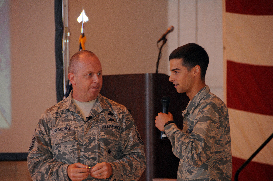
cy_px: 90
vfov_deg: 4.6
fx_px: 2272
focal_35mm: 300
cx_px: 136
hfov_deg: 6.9
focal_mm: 200
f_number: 5.6
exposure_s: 1/60
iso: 640
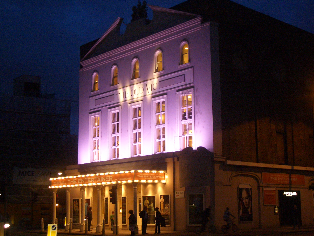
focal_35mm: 62
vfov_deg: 23.7
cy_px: 118
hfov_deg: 31.2
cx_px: 157
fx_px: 562
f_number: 3.5
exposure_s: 1/25
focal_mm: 10.2
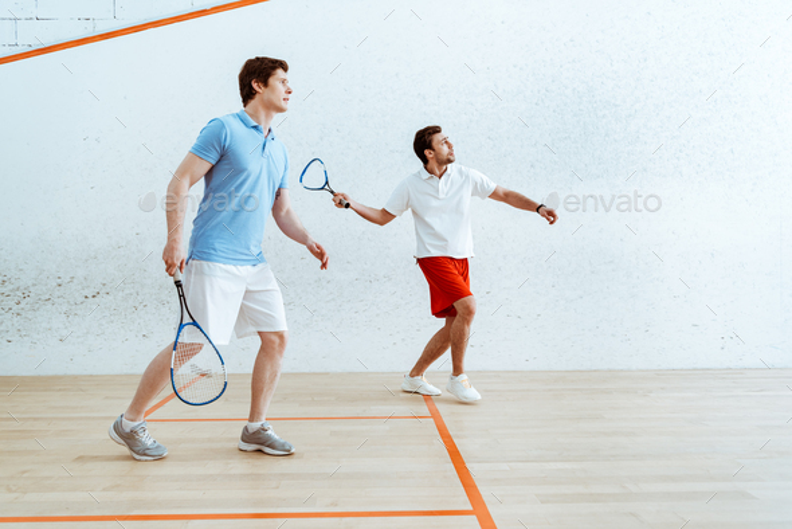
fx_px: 704
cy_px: 264
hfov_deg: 58.7
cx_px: 396
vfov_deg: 41.2
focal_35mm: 32
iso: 160
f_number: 3.5
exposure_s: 1/200
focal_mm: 32
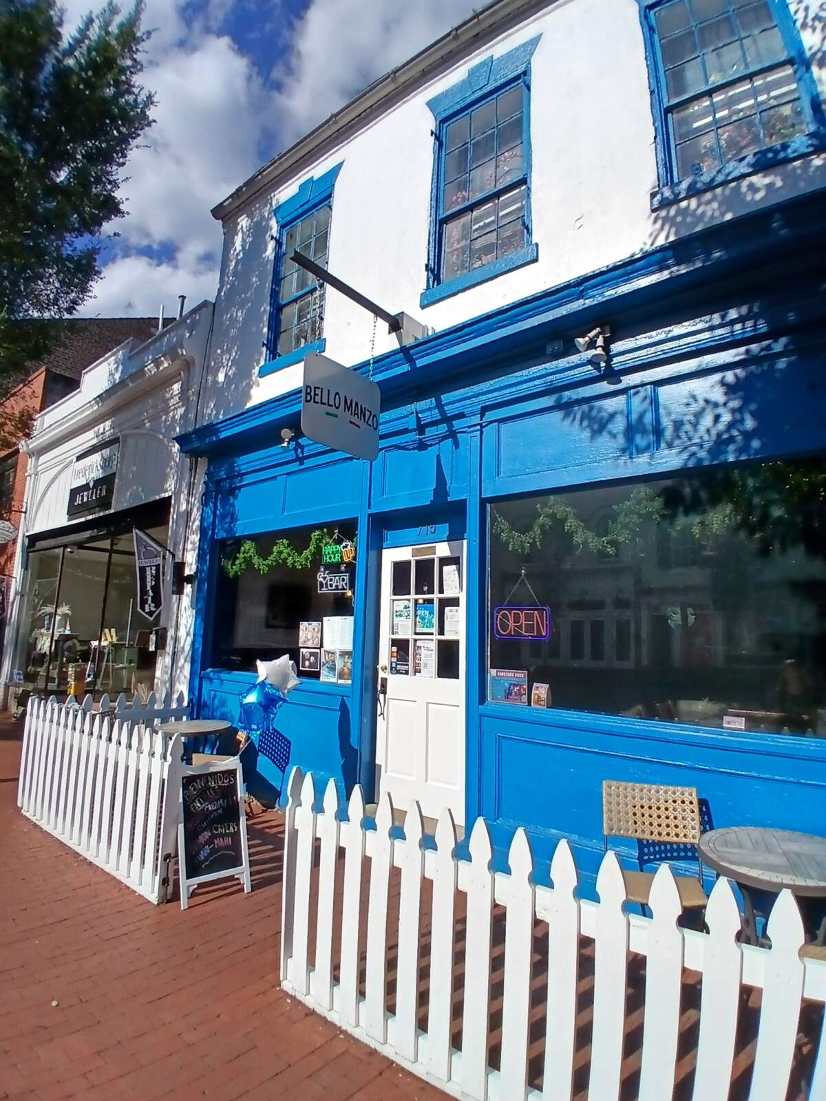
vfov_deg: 91.0
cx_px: 413
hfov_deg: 74.7
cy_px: 550
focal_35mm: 17
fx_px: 541
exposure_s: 1/2494
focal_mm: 1.4
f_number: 2.2
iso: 50
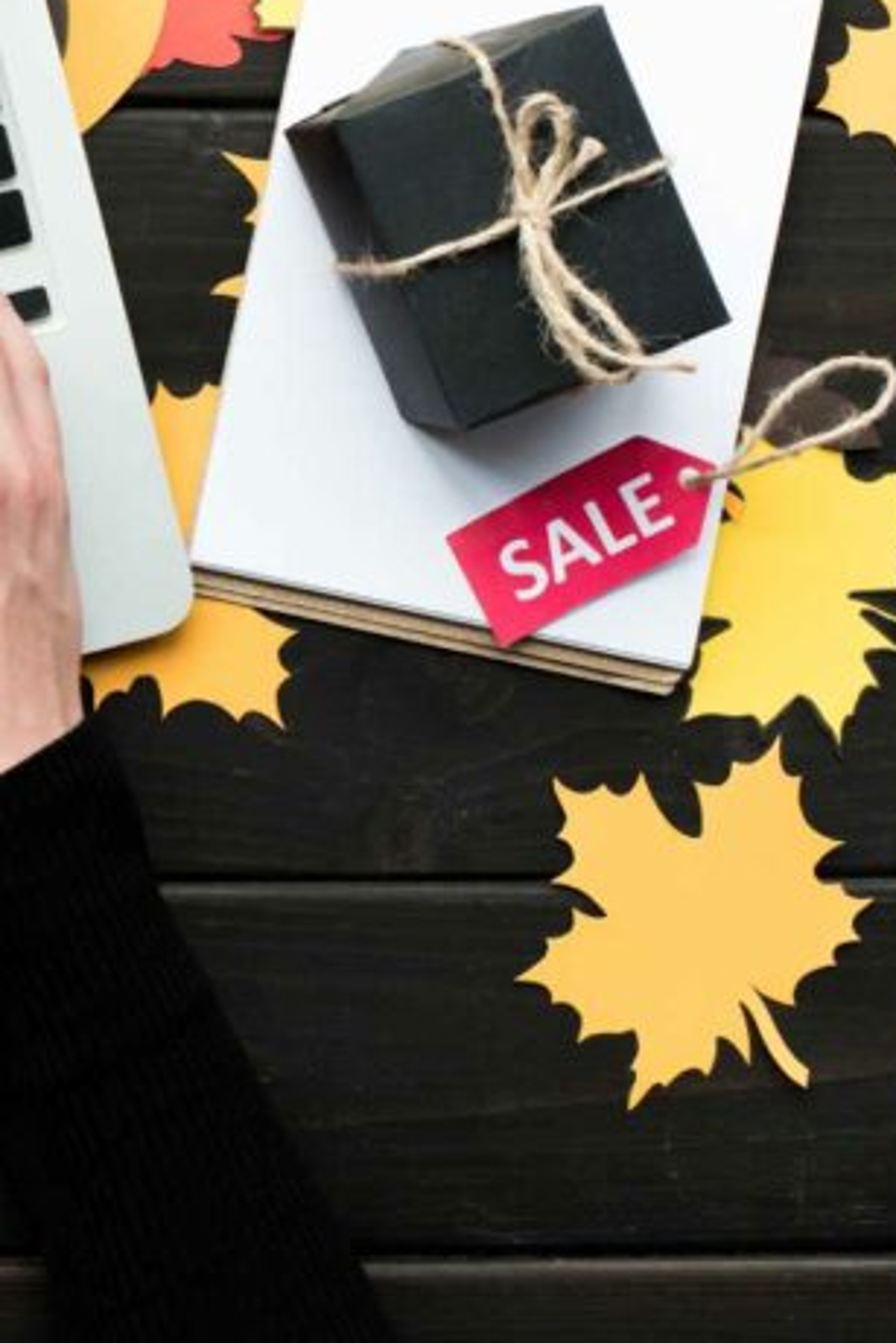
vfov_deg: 25.7
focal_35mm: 78
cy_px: 356
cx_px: -420
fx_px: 2910
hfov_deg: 16.1
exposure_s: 1/15
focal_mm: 35
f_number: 8
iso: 400
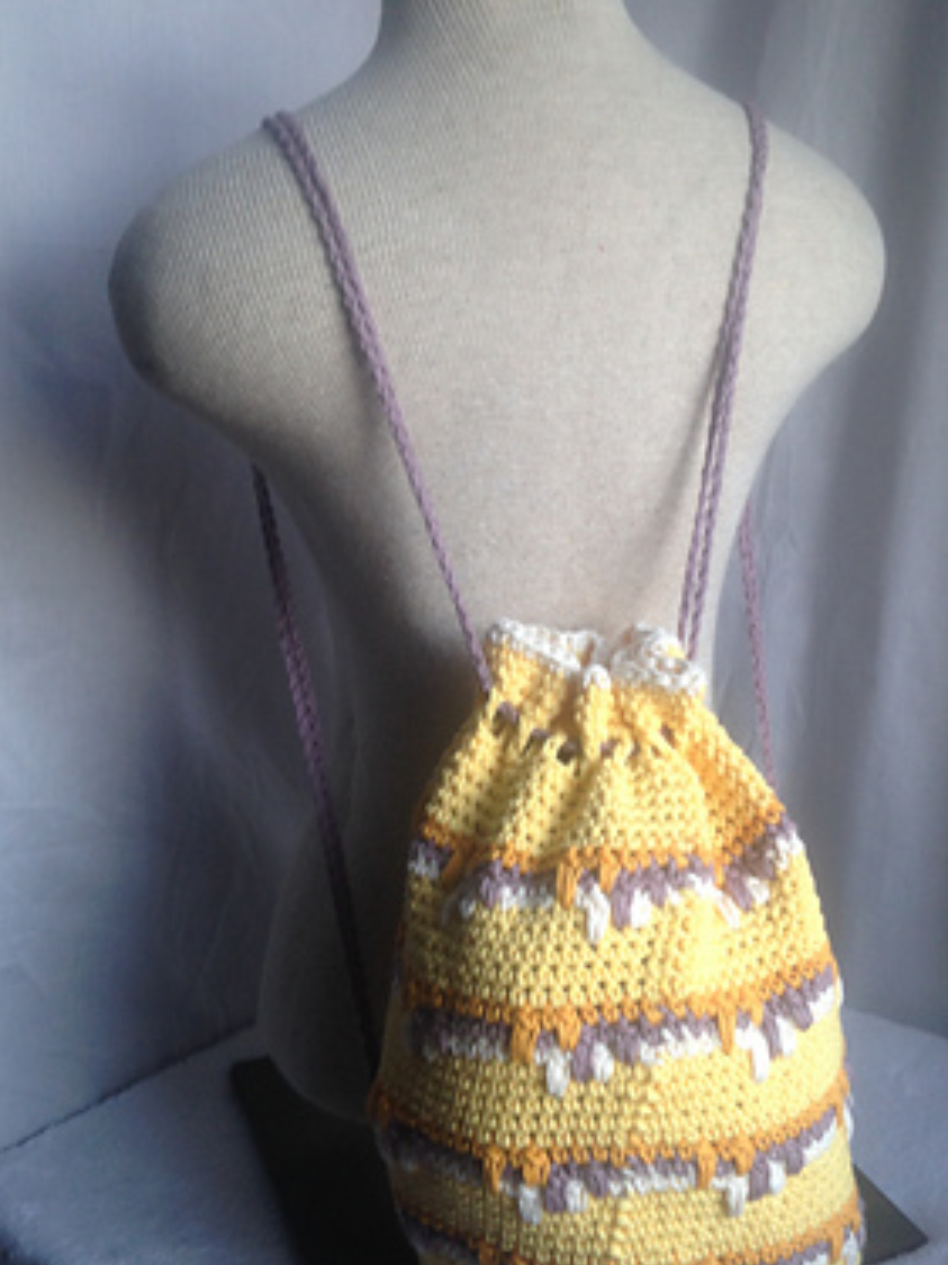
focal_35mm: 44
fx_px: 1608
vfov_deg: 42.9
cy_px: 587
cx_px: 538
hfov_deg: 32.8
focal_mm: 4.12
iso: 50
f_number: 2.4
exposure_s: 1/20
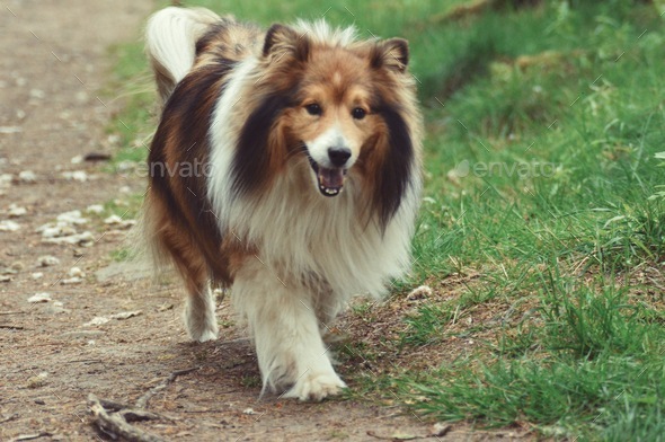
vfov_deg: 7.0
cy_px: 221
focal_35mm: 195
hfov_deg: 10.6
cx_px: 332
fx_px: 3598
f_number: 6
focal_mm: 130
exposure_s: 1/400
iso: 4000
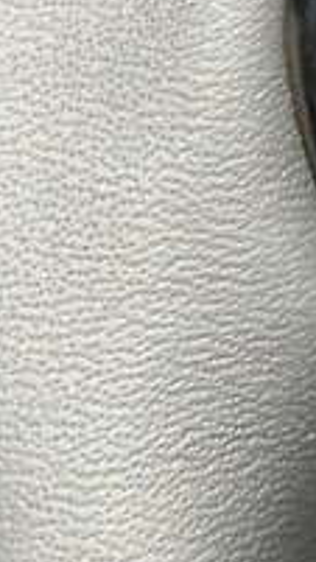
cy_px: -89
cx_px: 864
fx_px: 3964
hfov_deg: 4.4
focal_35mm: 266
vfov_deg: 8.0
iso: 400
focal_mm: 6.86
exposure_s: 1/40
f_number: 1.78
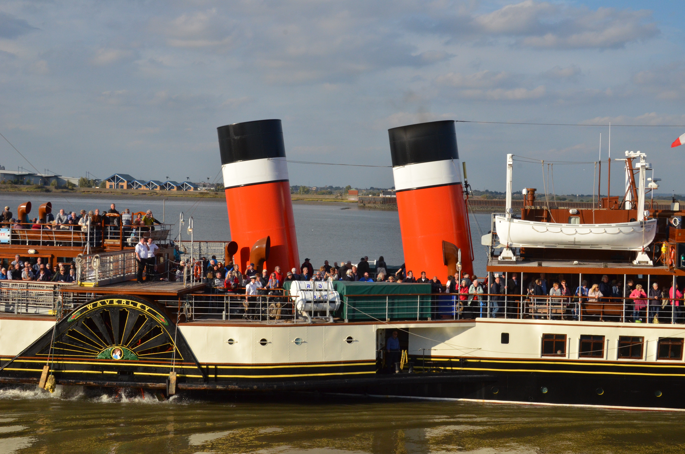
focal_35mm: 57
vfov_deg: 23.7
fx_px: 1082
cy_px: 227
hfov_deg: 35.1
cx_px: 342
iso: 1000
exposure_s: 1/800
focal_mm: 38
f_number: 14
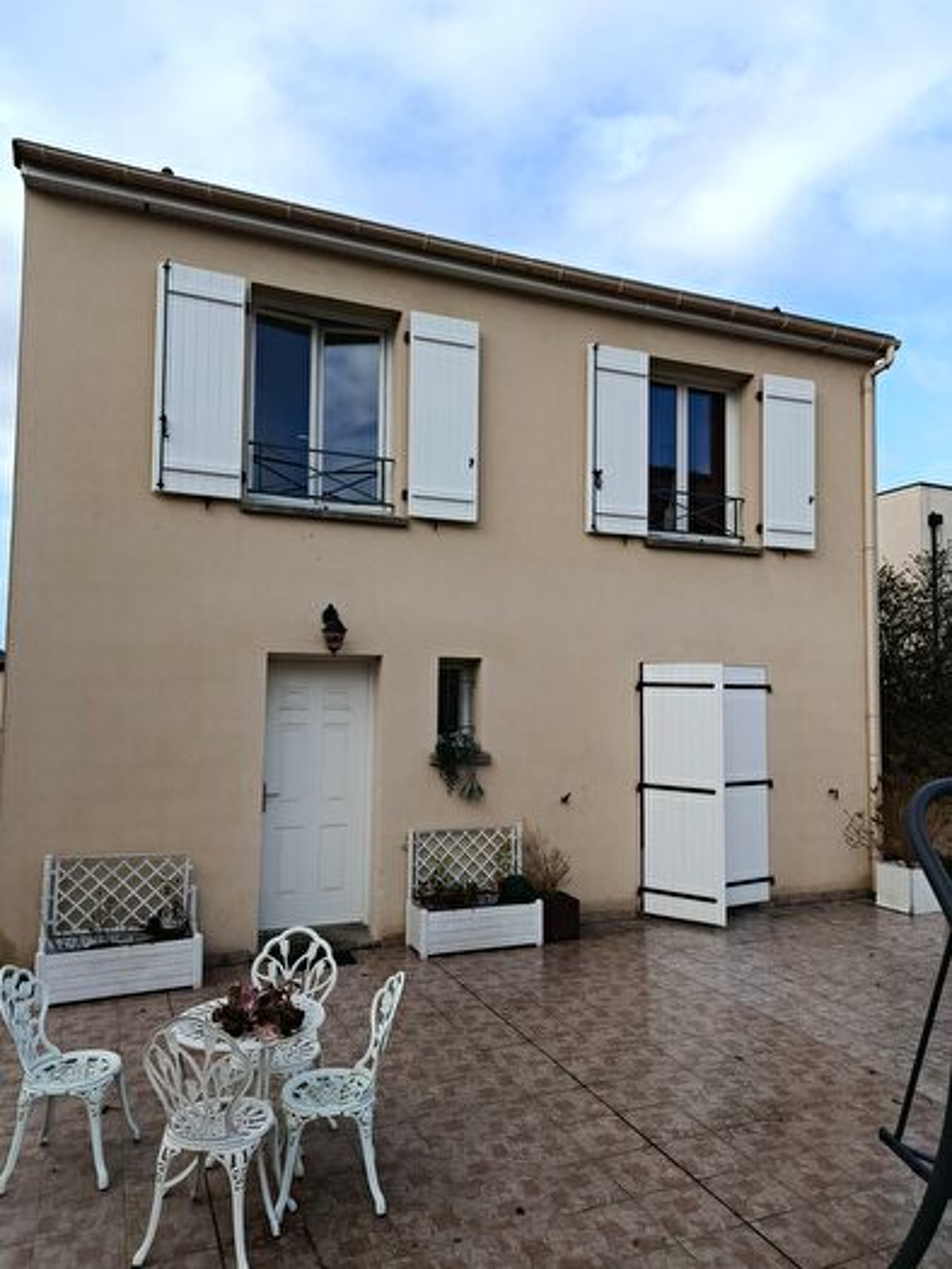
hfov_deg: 56.8
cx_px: 476
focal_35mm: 24
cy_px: 634
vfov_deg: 71.6
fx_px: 880
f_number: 1.7
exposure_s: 1/228
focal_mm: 5.24
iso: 50
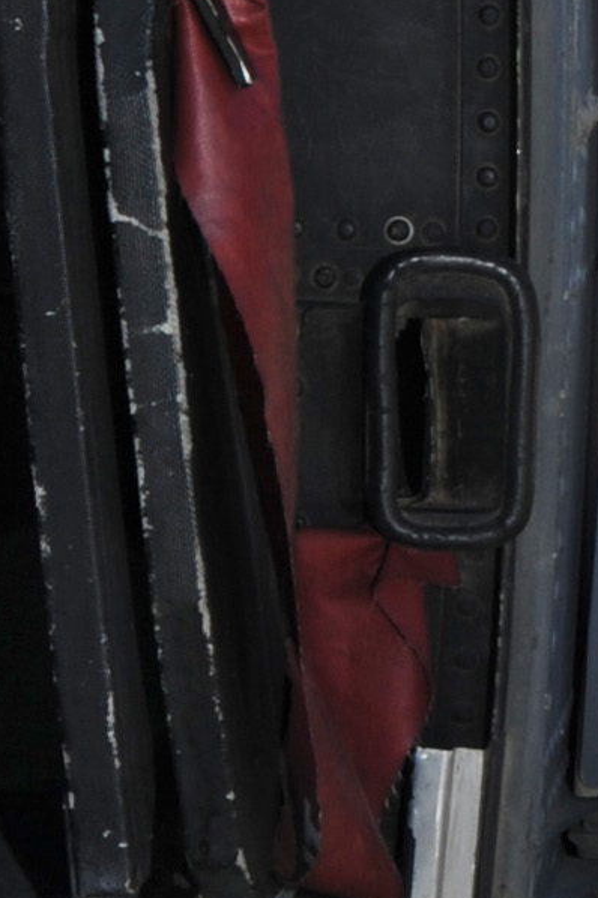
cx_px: 1641
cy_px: 212
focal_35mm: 185
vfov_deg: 11.1
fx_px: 4615
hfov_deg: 6.8
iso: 200
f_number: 13
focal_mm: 26
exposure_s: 1/160
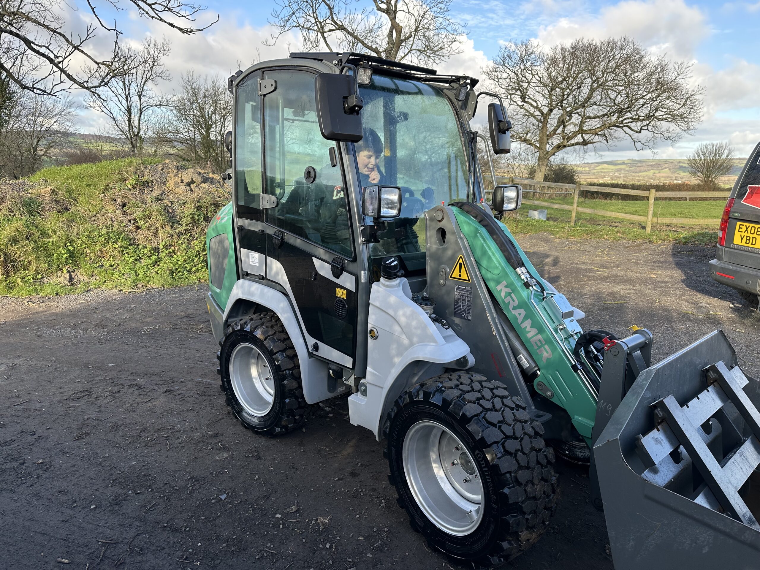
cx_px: 380
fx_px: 527
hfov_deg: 71.6
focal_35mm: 24
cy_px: 285
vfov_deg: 56.8
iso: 80
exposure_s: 1/630
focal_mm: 6.86
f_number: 1.78
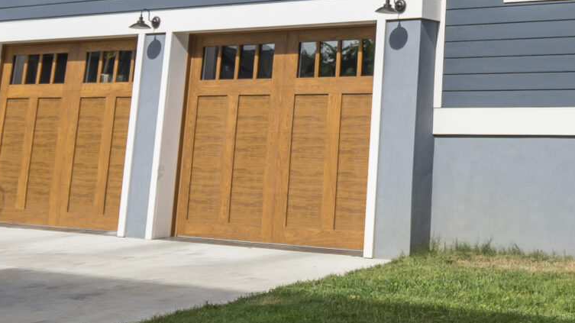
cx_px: 605
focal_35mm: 57
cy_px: -58
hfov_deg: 32.9
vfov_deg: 19.9
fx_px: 869
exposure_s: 1/1250
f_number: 4
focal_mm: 16
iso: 100
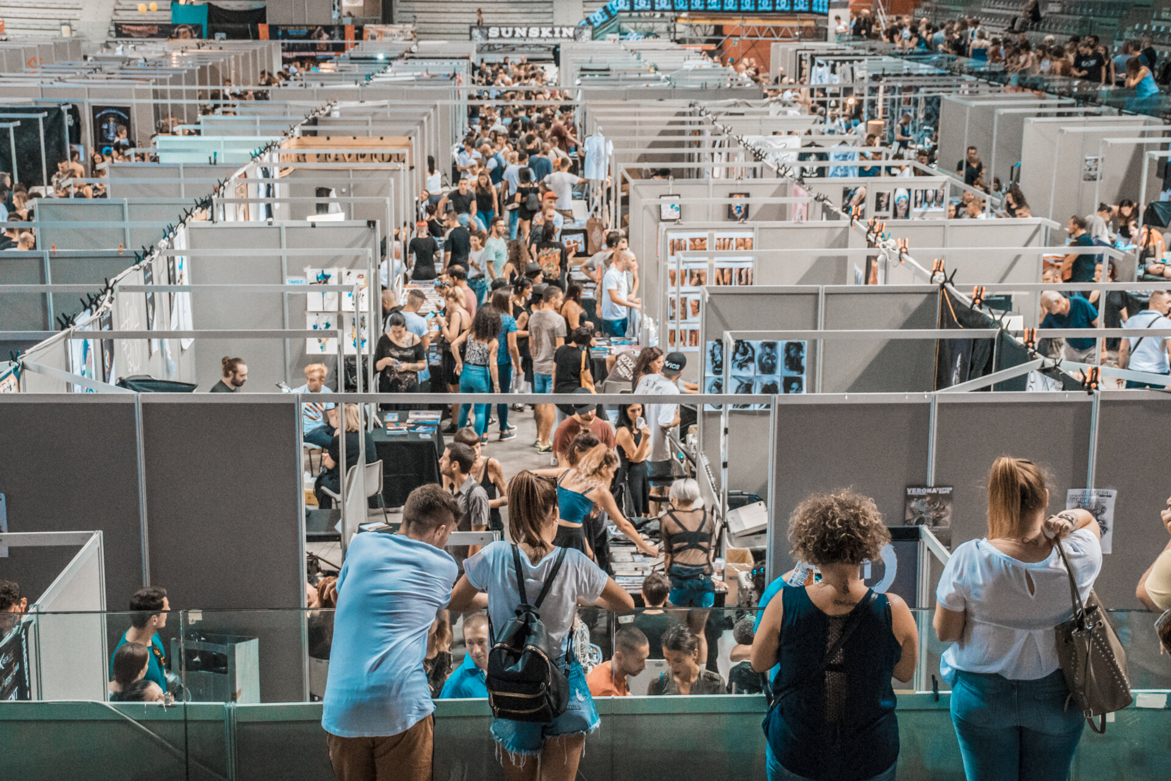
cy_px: 390
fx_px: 1659
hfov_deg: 38.9
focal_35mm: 51
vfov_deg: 26.5
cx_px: 586
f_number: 4.2
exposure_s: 1/250
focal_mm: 34
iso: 2000
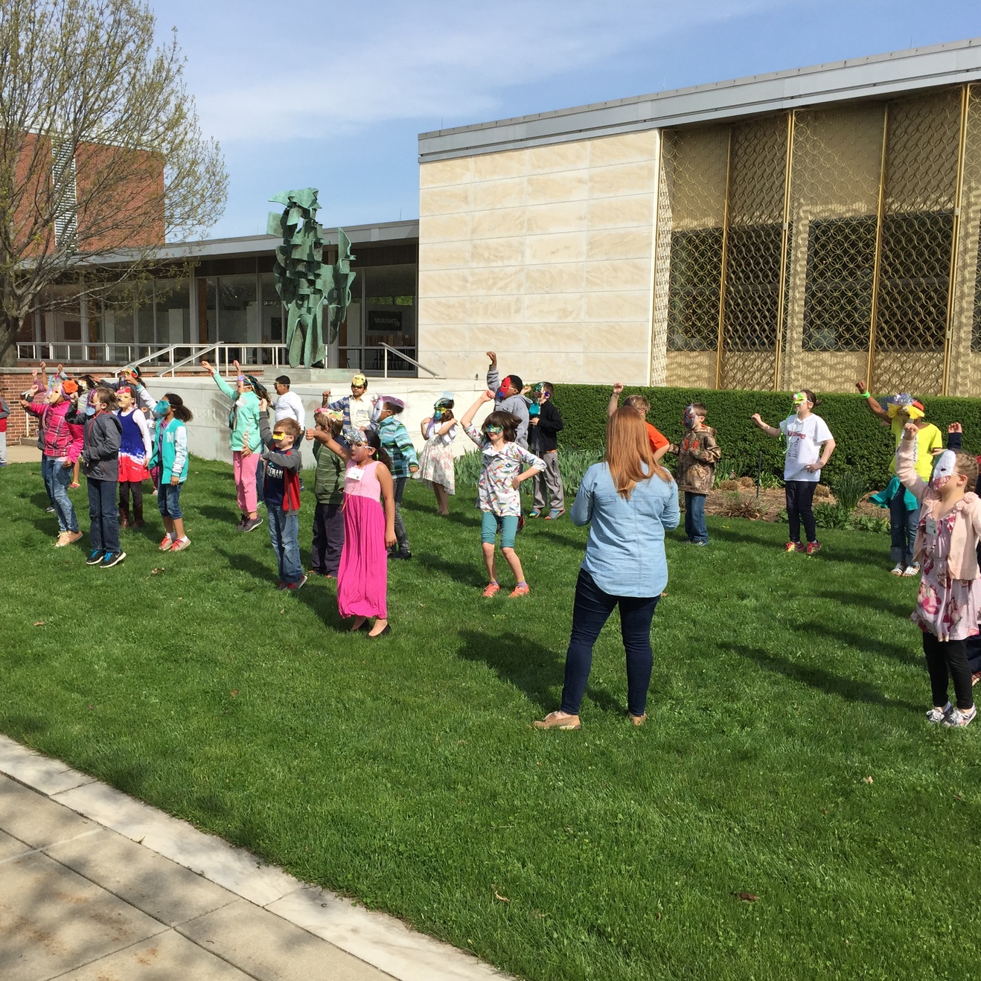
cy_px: 495
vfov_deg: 47.2
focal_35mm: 35
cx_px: 420
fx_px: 1122
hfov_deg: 47.1
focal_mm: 4.15
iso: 32
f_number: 2.2
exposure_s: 1/2326
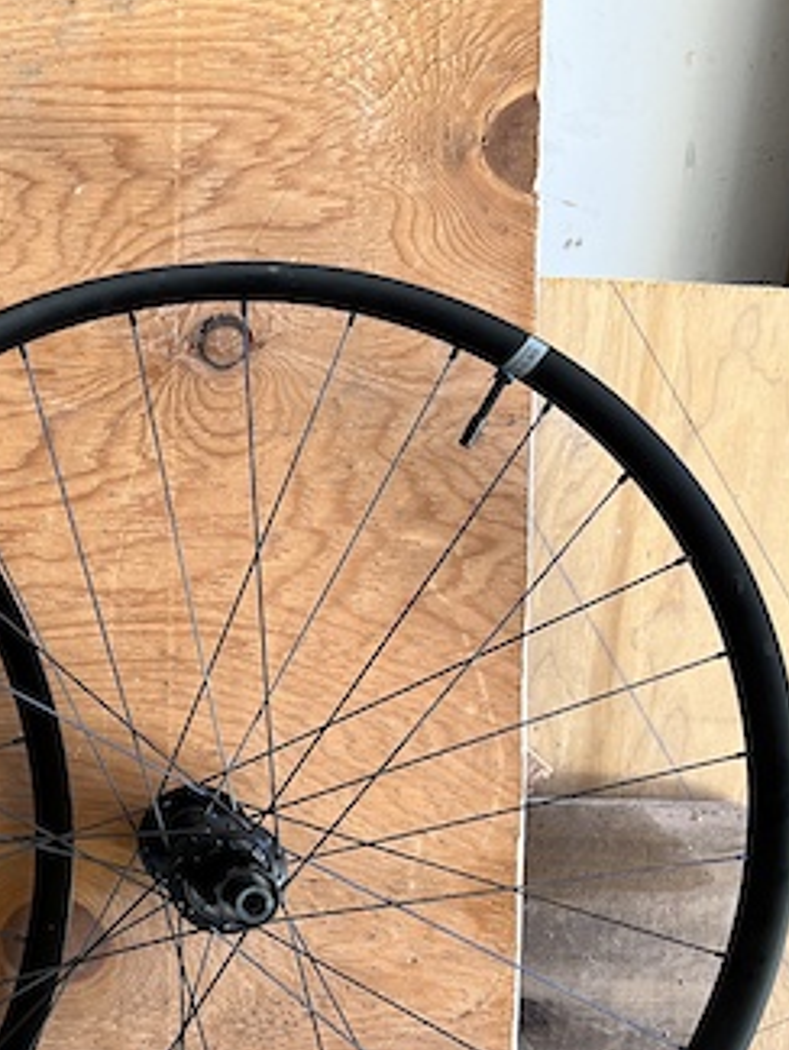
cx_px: -158
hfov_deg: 21.3
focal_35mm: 64
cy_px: 685
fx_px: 1944
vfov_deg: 30.1
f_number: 1.5
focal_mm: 5.7
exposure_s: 1/121
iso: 64
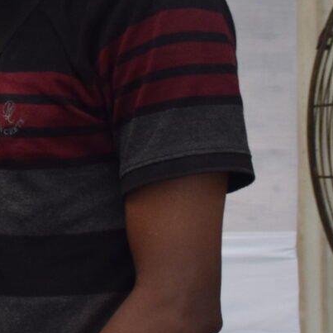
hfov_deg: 6.0
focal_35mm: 275
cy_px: 36
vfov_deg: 6.4
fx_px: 2993
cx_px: -571
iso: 400
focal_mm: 34
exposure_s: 1/100
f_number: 5
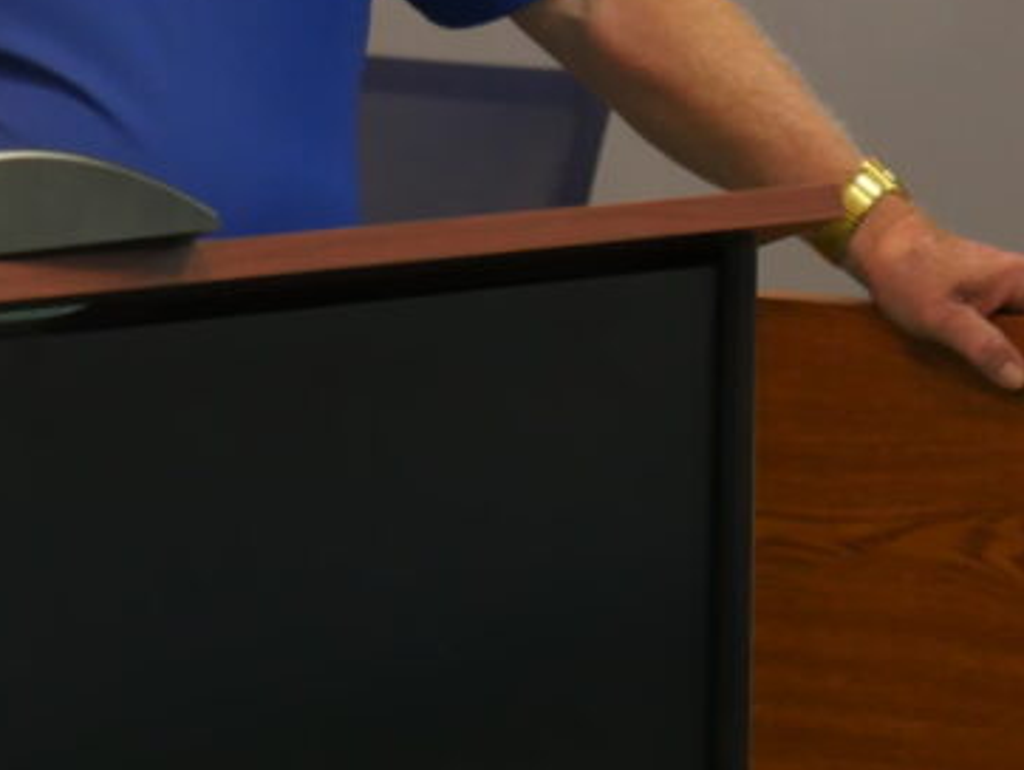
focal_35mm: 297
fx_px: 8792
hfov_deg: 6.7
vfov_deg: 5.0
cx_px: 393
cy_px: -495
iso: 640
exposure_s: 1/80
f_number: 2.8
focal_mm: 35
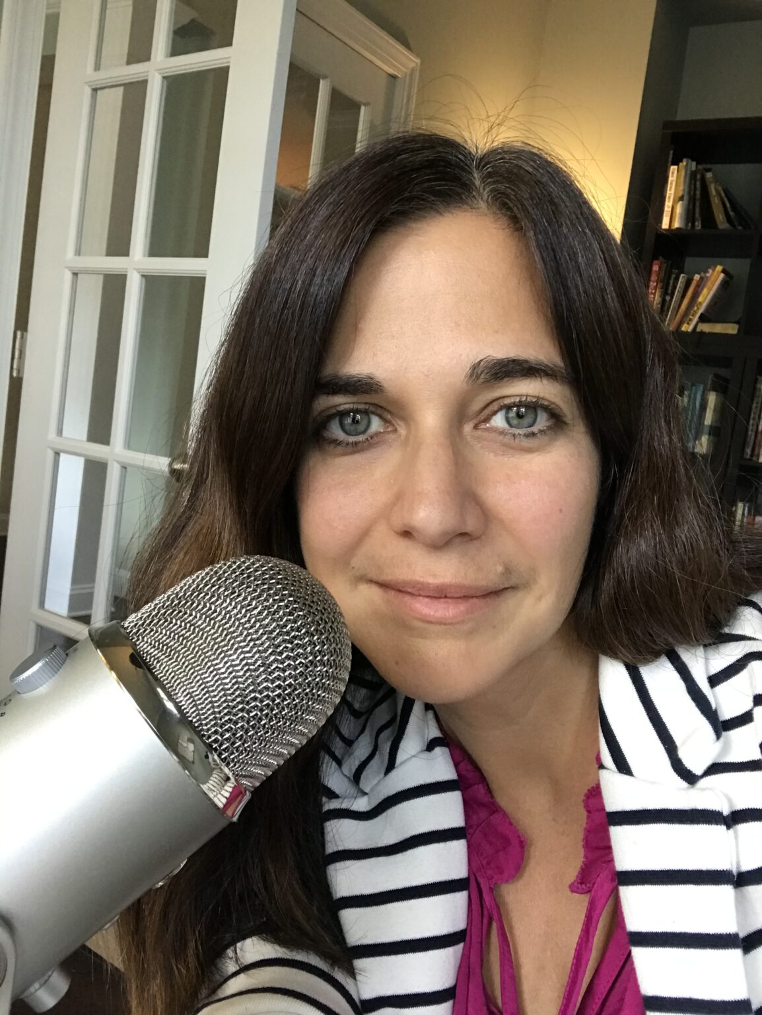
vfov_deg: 56.8
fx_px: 938
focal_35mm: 32
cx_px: 381
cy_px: 508
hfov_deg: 44.2
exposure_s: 1/30
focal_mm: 2.87
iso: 100
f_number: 2.2
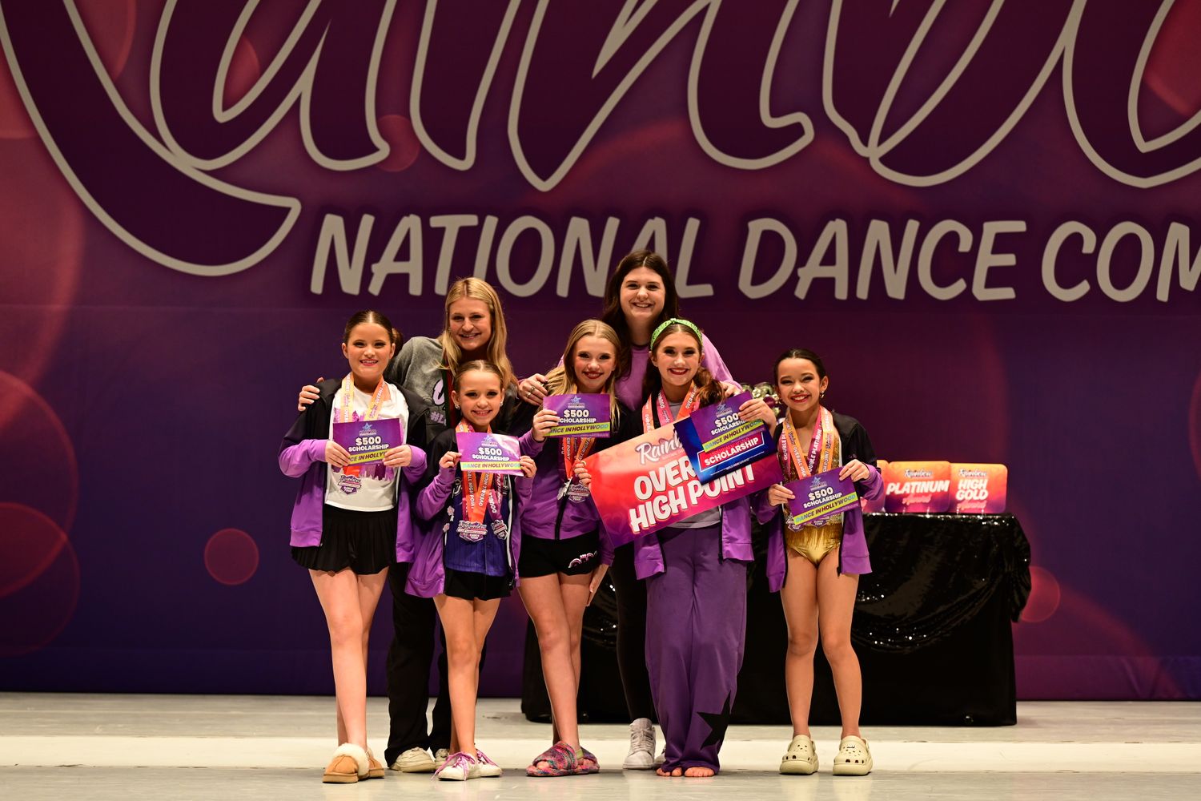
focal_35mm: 150
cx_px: 600
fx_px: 5004
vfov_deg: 9.1
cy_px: 400
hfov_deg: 13.7
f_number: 4
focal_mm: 150
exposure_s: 1/500
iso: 1250
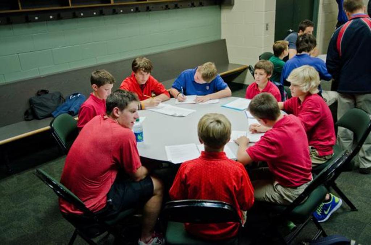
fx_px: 339
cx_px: 186
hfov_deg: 57.3
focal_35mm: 33
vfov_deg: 39.8
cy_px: 122
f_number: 2.8
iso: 1000
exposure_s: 1/125
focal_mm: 22
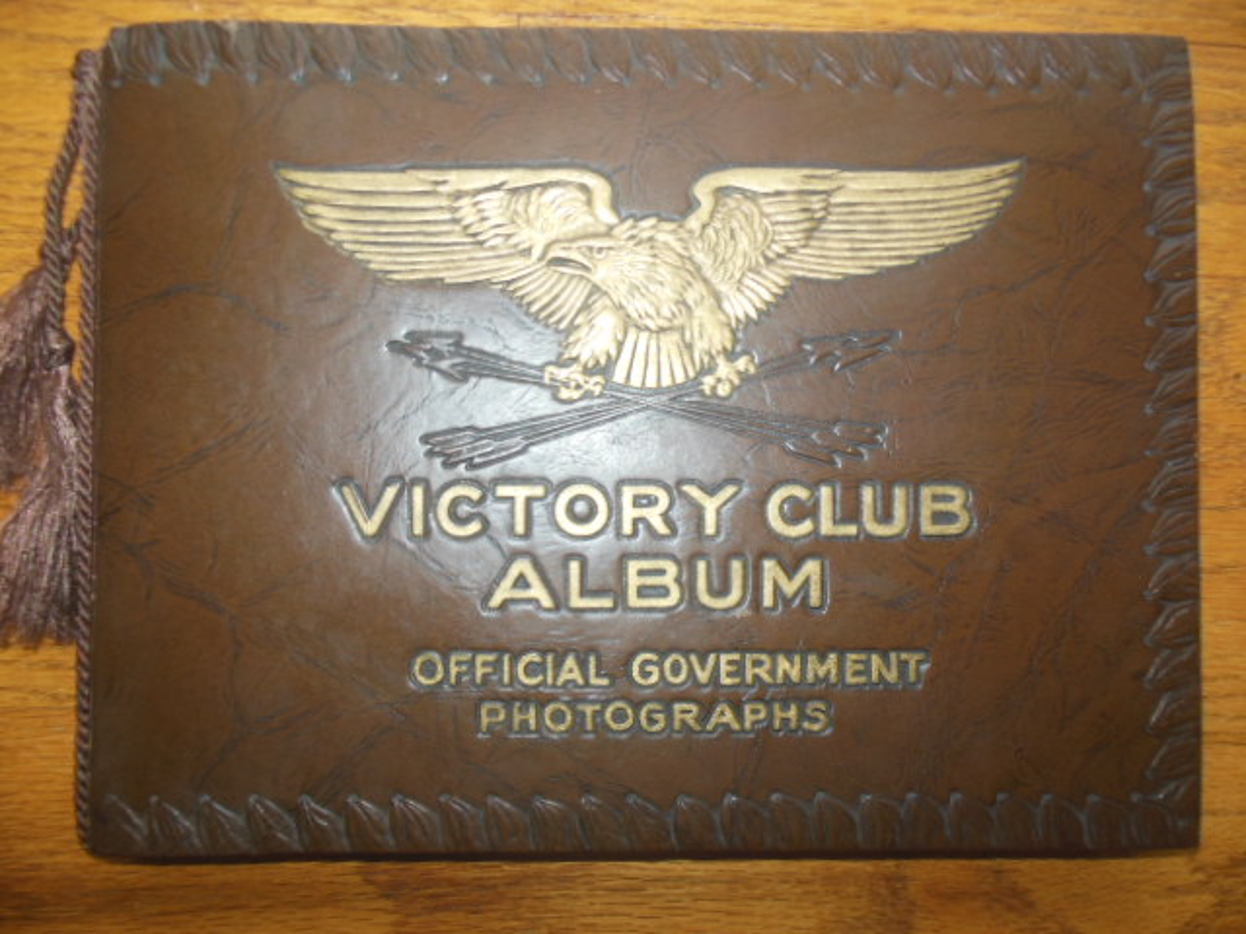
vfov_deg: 54.9
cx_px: 623
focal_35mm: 25
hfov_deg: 69.4
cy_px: 467
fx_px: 900
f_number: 3.2
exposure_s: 1/25
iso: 125
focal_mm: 4.5
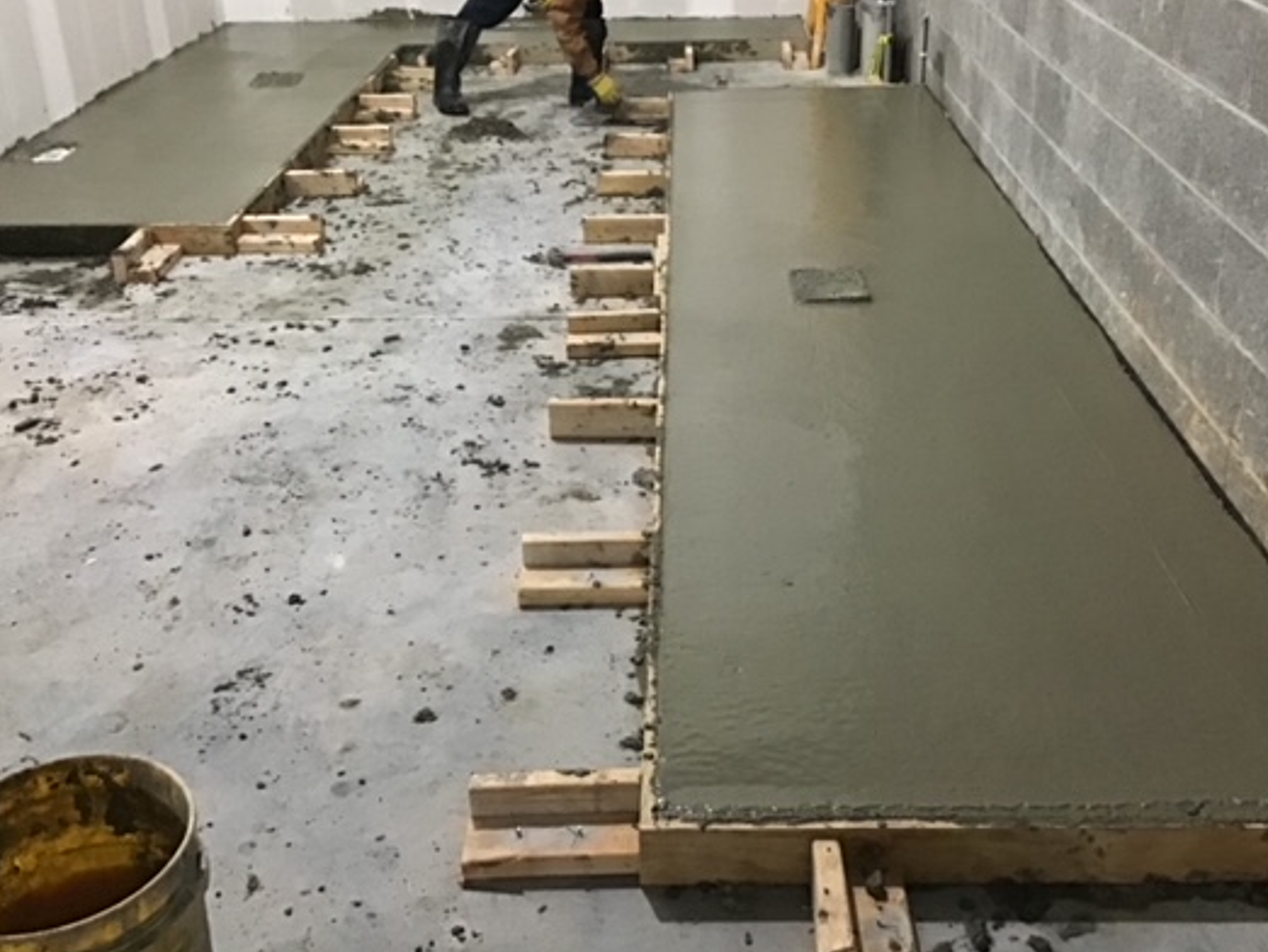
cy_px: 401
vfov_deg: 37.7
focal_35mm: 38
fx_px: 1393
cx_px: 680
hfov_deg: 48.9
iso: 320
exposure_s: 1/15
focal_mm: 3.3
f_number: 2.4
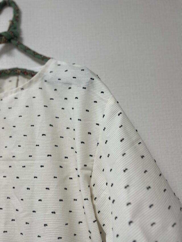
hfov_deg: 53.1
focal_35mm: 26
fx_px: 182
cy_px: 121
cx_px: 91
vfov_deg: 67.3
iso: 50
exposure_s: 1/100
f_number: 1.6
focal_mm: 5.1
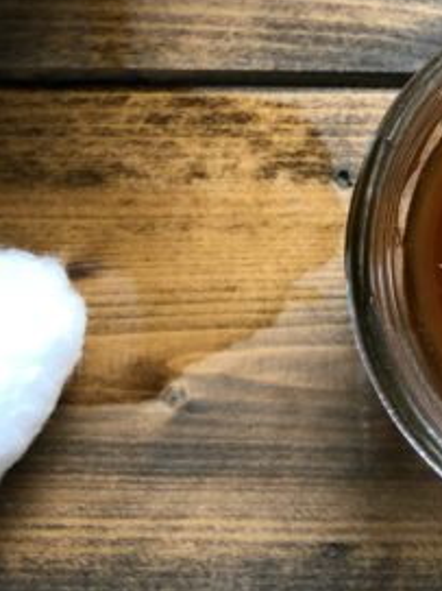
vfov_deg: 29.5
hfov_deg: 22.3
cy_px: 26
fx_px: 1056
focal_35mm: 62
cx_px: 488
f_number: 1.8
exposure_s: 1/20
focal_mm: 4
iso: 40
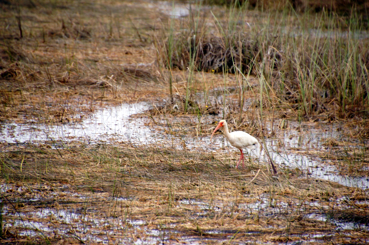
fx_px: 4299
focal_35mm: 420
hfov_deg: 4.9
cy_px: 122
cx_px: 184
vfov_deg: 3.3
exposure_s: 1/500
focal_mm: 280
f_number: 6.3
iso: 250
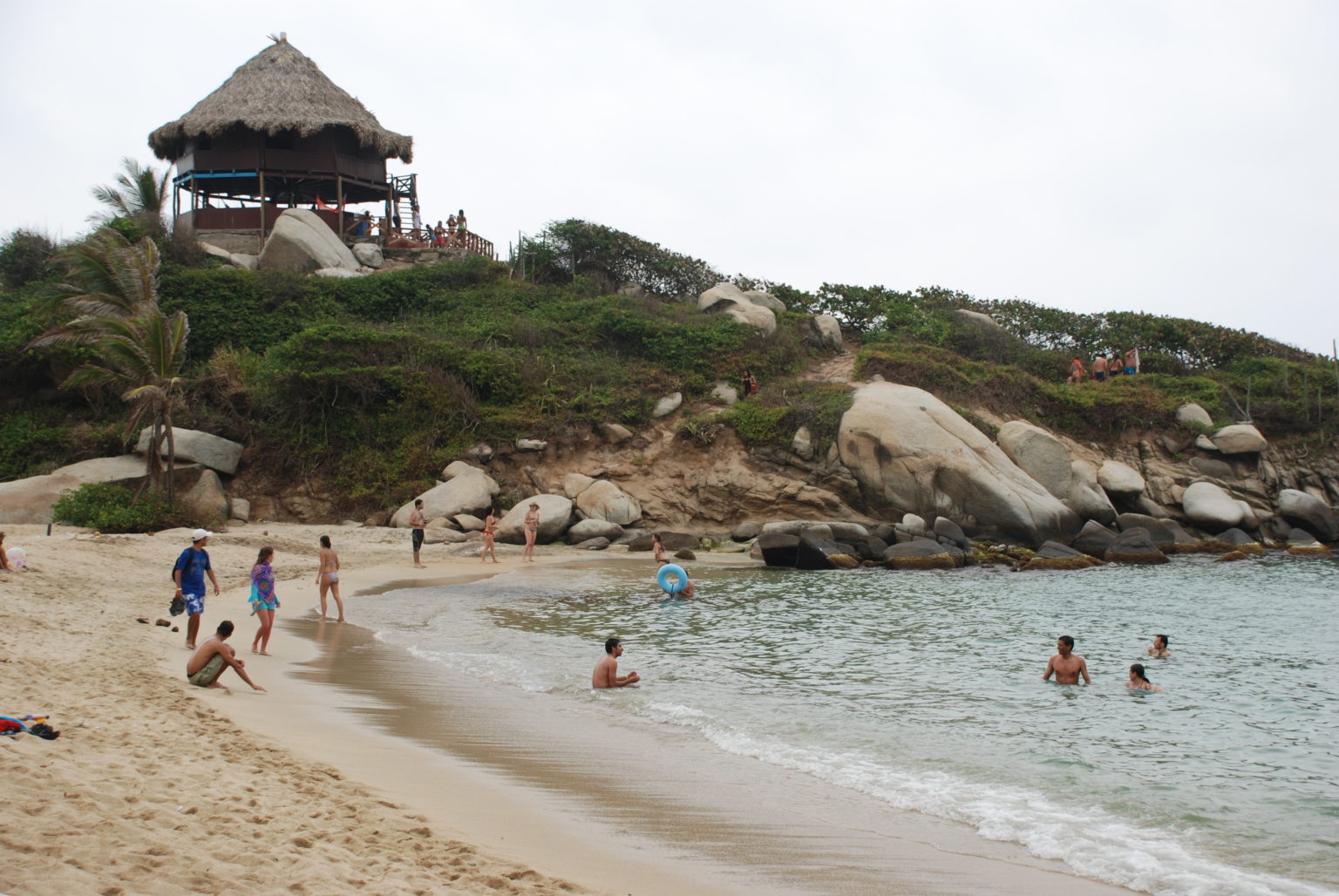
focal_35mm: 57
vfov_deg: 23.8
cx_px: 670
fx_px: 2122
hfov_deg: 35.0
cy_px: 448
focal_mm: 38
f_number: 6.3
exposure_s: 1/160
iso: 100
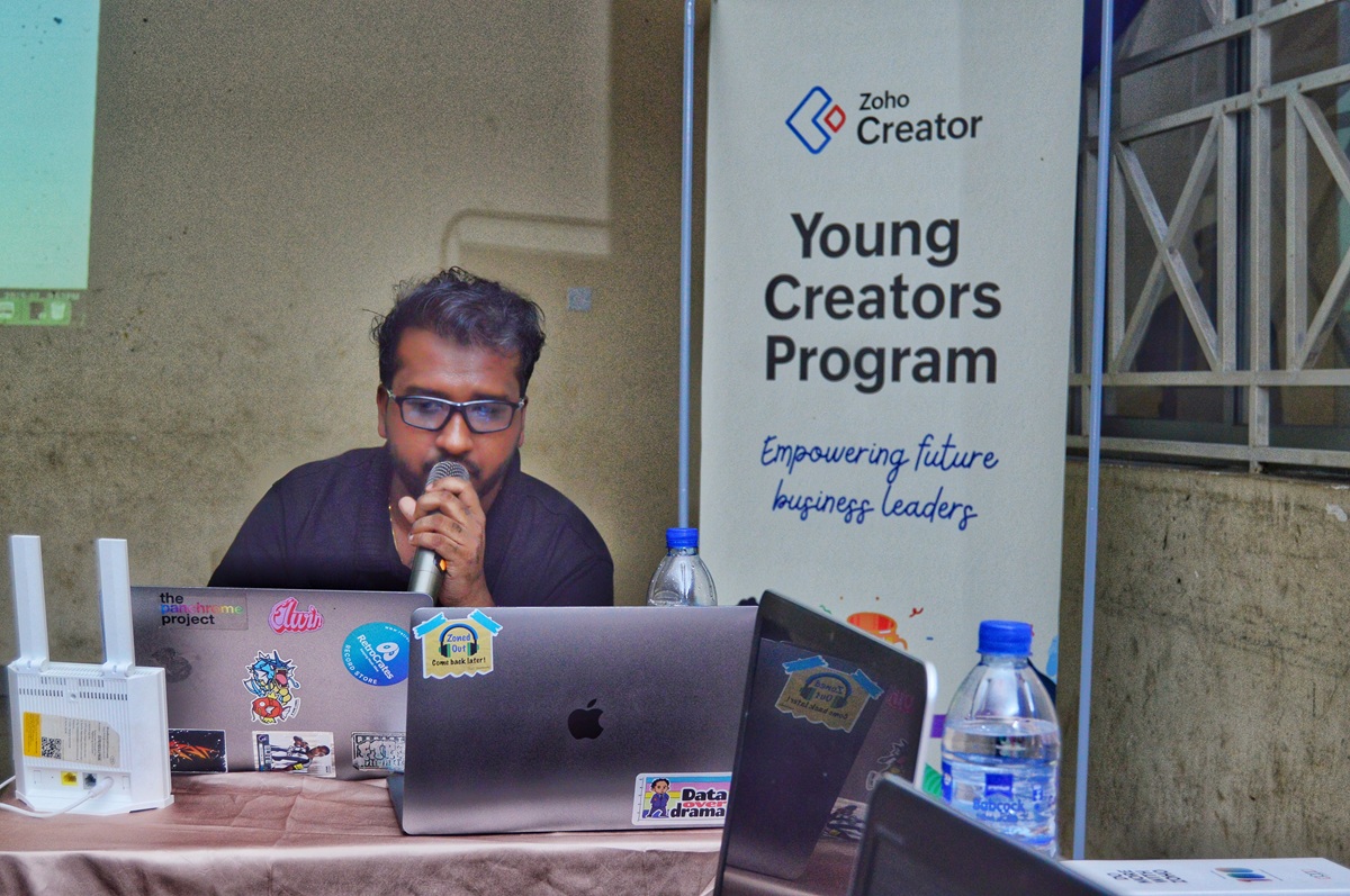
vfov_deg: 23.7
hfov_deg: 35.1
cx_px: 675
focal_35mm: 57
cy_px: 448
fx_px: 2135
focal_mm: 38
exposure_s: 1/200
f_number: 4.8
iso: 800
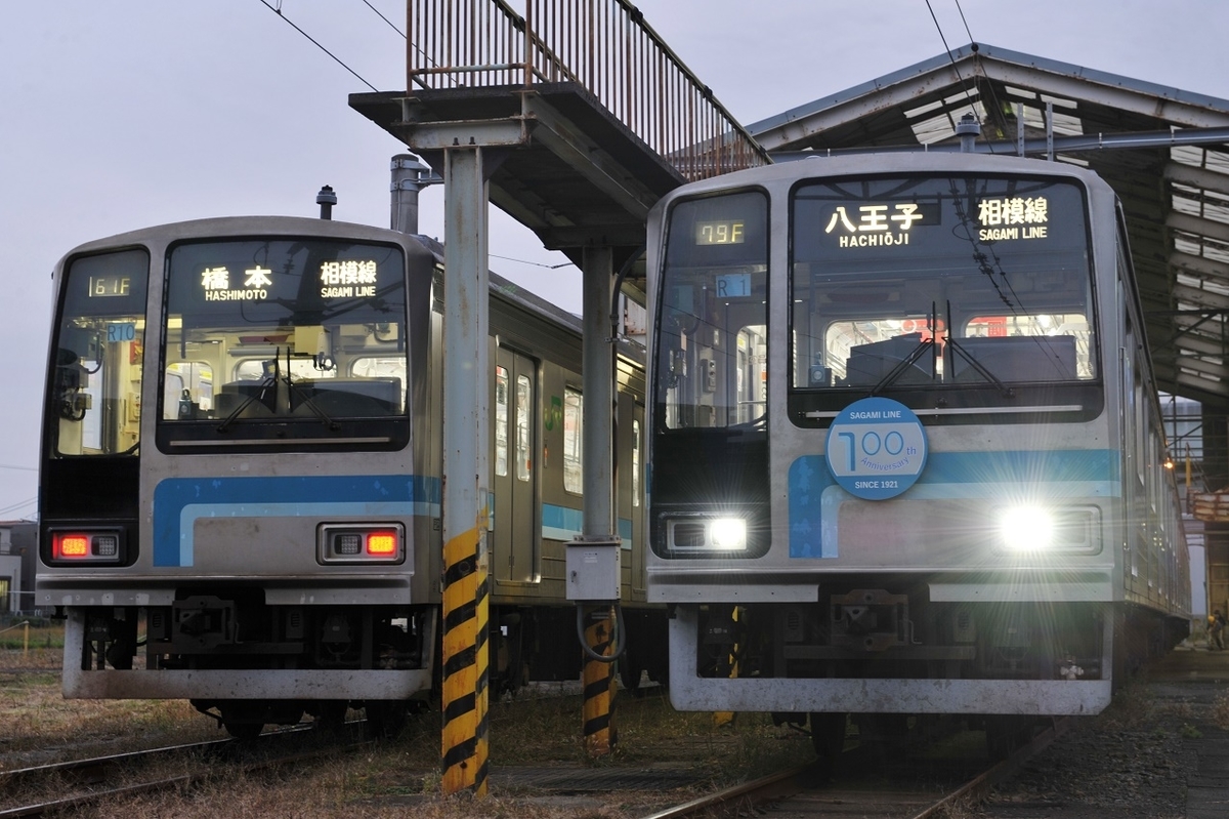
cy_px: 410
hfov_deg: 28.9
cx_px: 614
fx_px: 2389
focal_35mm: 70
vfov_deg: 19.4
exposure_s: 1/8
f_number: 7.1
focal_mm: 70
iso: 250
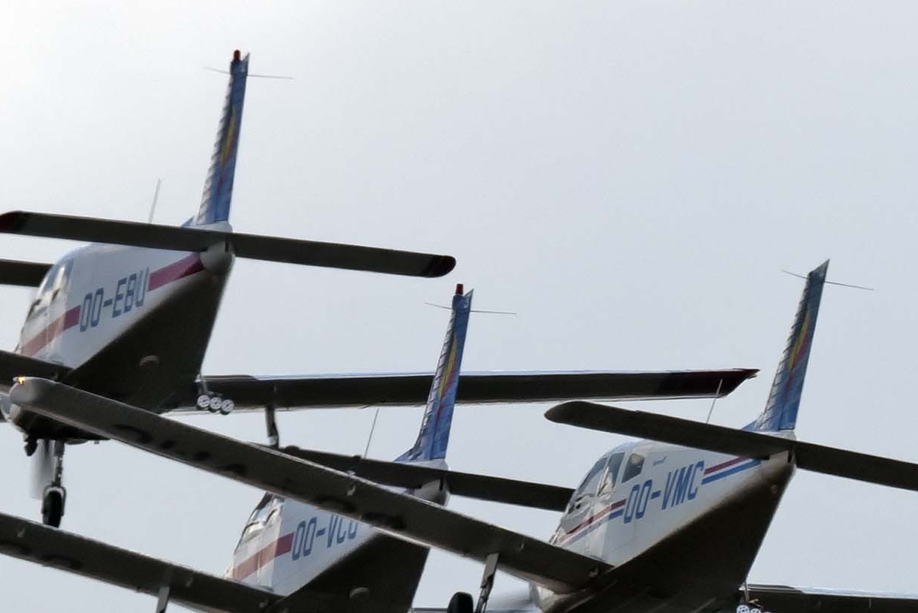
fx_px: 32067
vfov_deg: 1.1
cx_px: 201
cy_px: 473
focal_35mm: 1257
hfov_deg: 1.6
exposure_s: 1/800
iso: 90
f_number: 7.1
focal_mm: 500
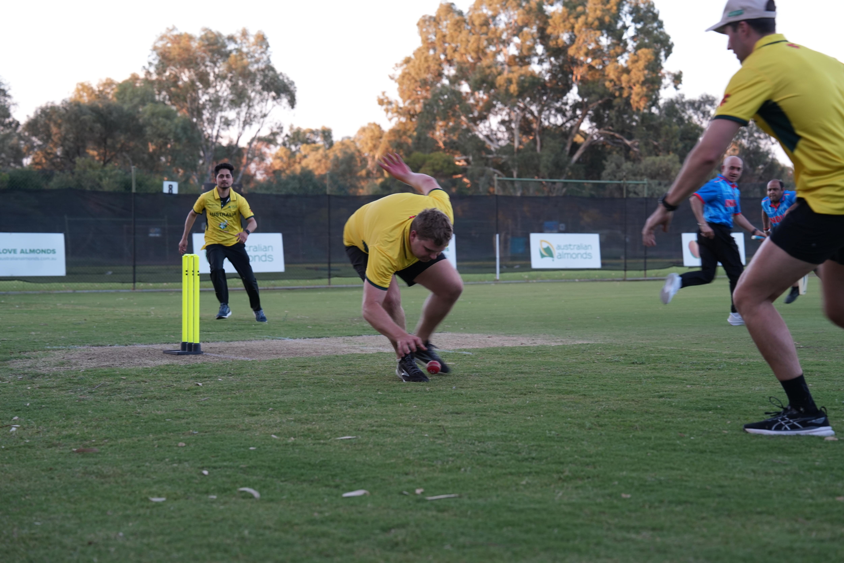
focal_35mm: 70
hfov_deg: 28.8
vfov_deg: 19.5
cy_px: 282
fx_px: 1641
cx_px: 422
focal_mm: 70
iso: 500
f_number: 4
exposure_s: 1/160
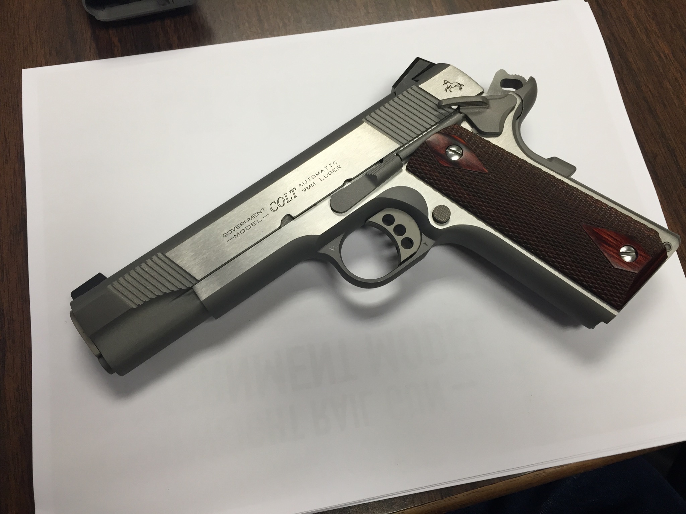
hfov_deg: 61.7
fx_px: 575
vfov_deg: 48.2
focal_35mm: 29
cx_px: 343
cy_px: 257
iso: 32
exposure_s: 1/30
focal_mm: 4.15
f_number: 2.2
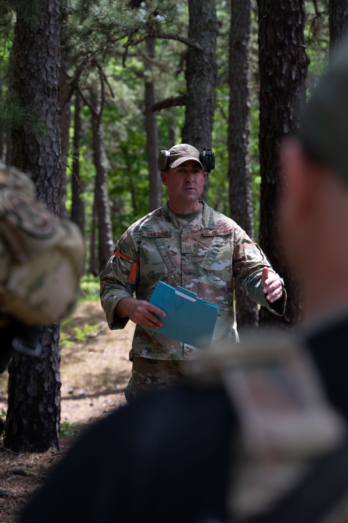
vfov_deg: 19.3
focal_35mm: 106
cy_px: 261
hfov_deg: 12.9
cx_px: 210
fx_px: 1537
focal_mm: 70
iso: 125
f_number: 4
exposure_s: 1/400
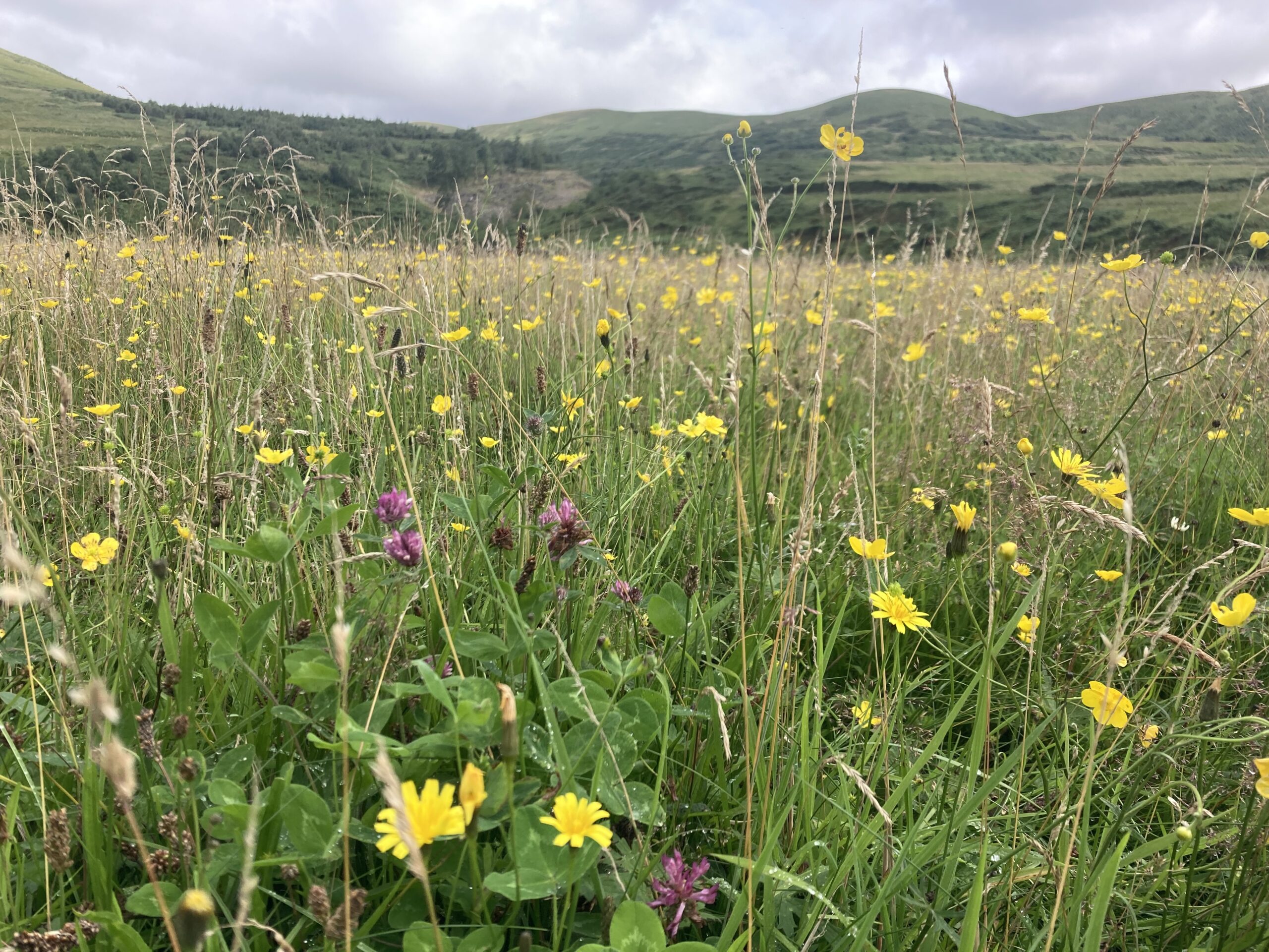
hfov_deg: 63.4
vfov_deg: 49.7
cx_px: 634
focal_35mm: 28
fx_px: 1026
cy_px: 476
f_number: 1.8
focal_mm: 3.99
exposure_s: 1/867
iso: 20
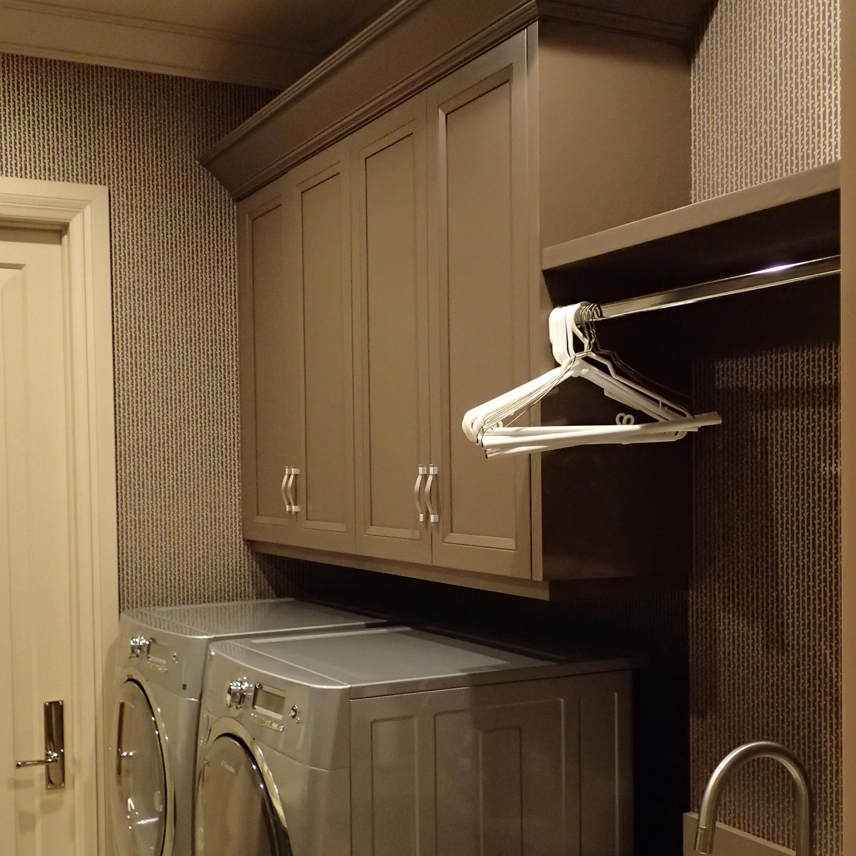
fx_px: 1175
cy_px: 516
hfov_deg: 40.0
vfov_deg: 39.8
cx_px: 433
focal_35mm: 42
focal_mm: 6.42
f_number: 2.6
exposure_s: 1/30
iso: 800
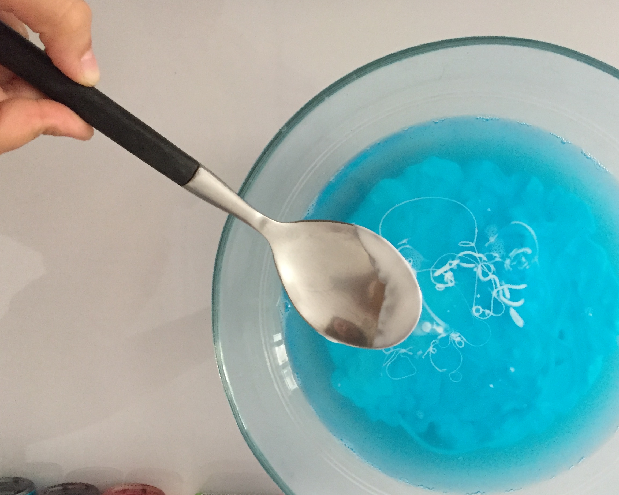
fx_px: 733
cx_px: 356
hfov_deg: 45.7
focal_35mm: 40
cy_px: 291
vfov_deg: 37.2
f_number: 2.2
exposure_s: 1/33
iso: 320
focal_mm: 4.15
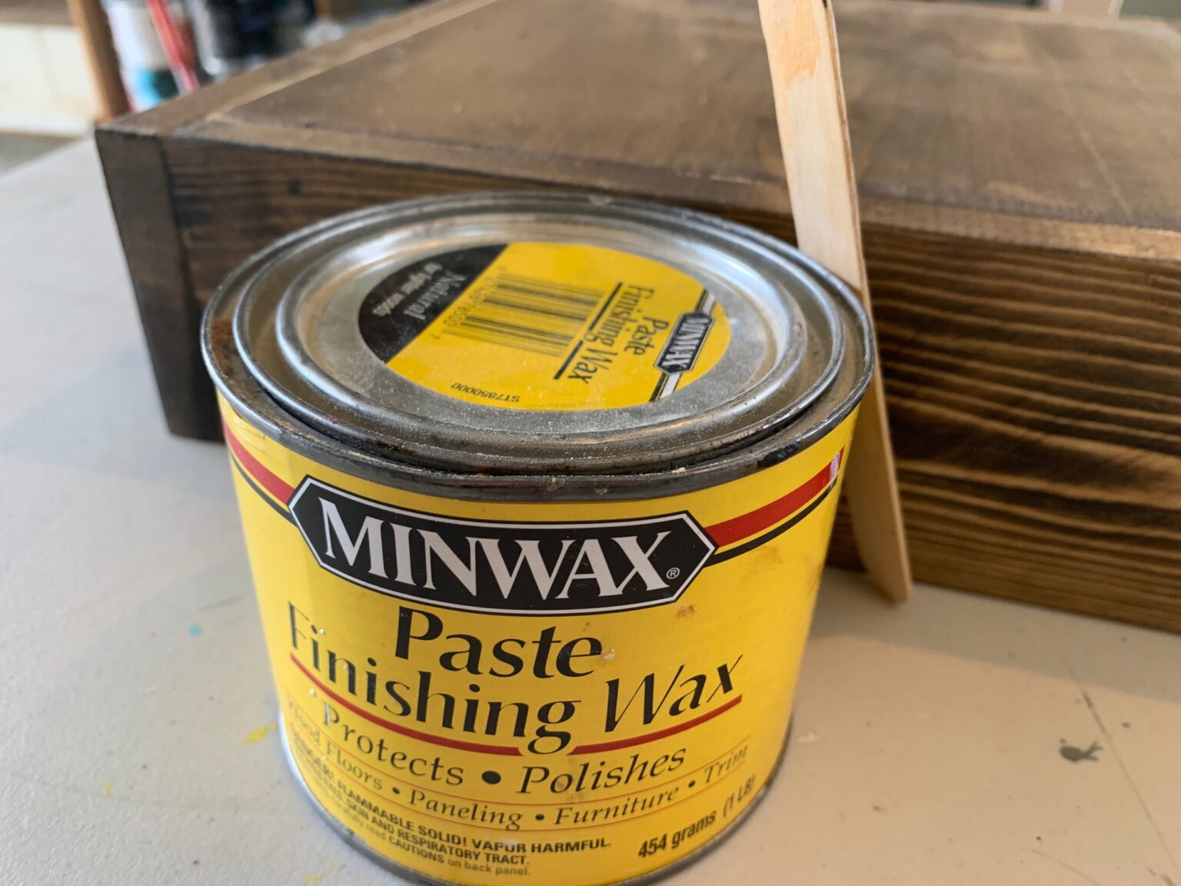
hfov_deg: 67.3
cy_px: 443
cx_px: 590
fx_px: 887
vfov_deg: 53.1
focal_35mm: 26
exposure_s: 1/82
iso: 100
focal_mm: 4.25
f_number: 1.8
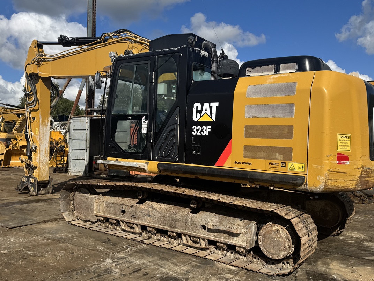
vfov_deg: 44.2
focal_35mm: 32
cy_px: 143
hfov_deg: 56.7
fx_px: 346
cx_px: 210
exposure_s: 1/5348
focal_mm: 6.76
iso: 80
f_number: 1.78
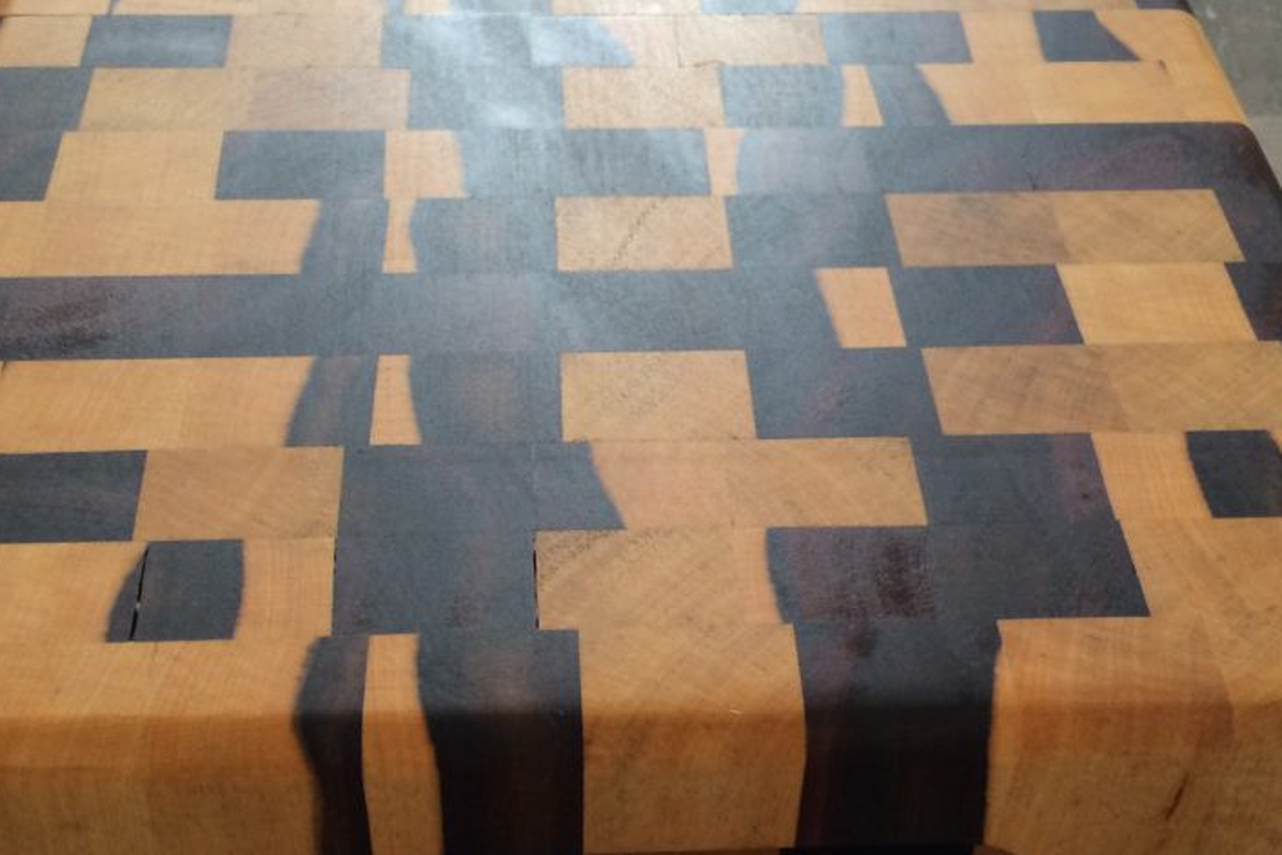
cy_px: 496
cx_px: 628
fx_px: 1888
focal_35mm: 53
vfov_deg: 25.5
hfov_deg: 37.5
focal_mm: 4.12
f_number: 2.2
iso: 125
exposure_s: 1/30
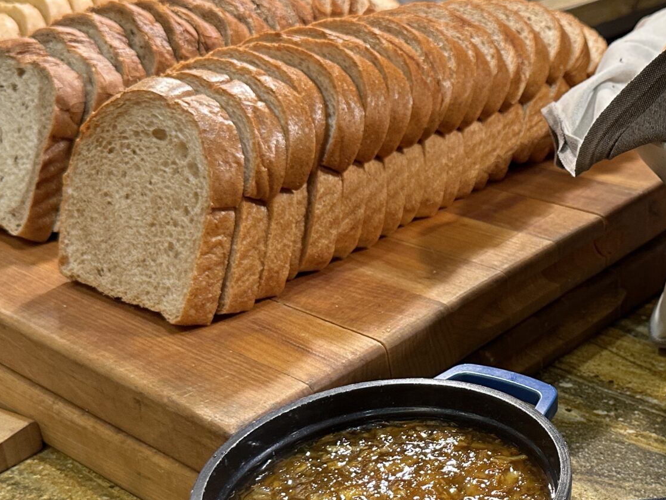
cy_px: 311
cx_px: 549
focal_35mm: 55
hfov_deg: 33.7
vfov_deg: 26.5
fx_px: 1058
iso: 200
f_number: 1.78
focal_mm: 6.86
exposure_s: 1/60
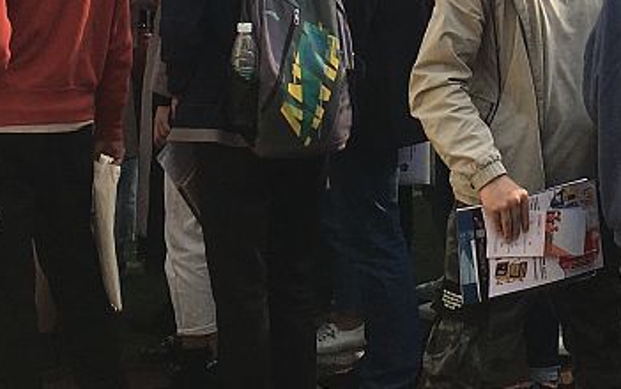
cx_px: 543
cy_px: -145
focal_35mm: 105
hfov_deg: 19.5
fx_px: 1778
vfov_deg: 12.1
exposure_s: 1/1603
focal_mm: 4.15
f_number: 2.2
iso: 25
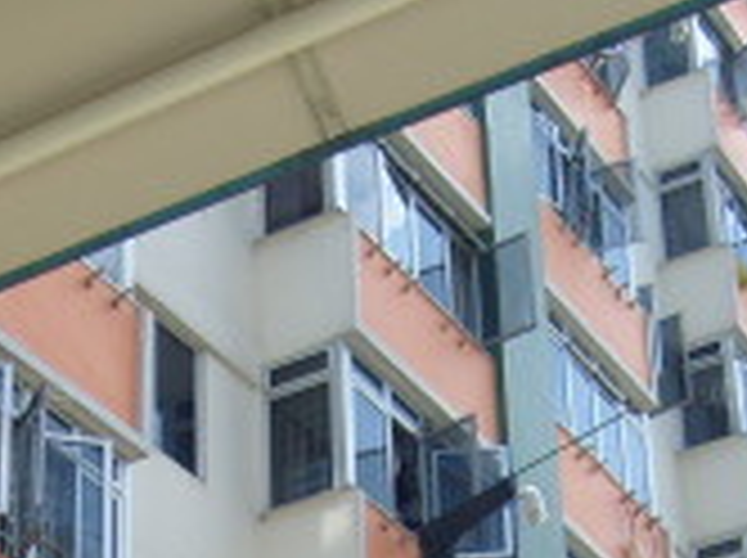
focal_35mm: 116
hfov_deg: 16.9
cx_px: 148
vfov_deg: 12.1
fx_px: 2500
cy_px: 850
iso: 80
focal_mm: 5.8
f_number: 7.1
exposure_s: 1/125
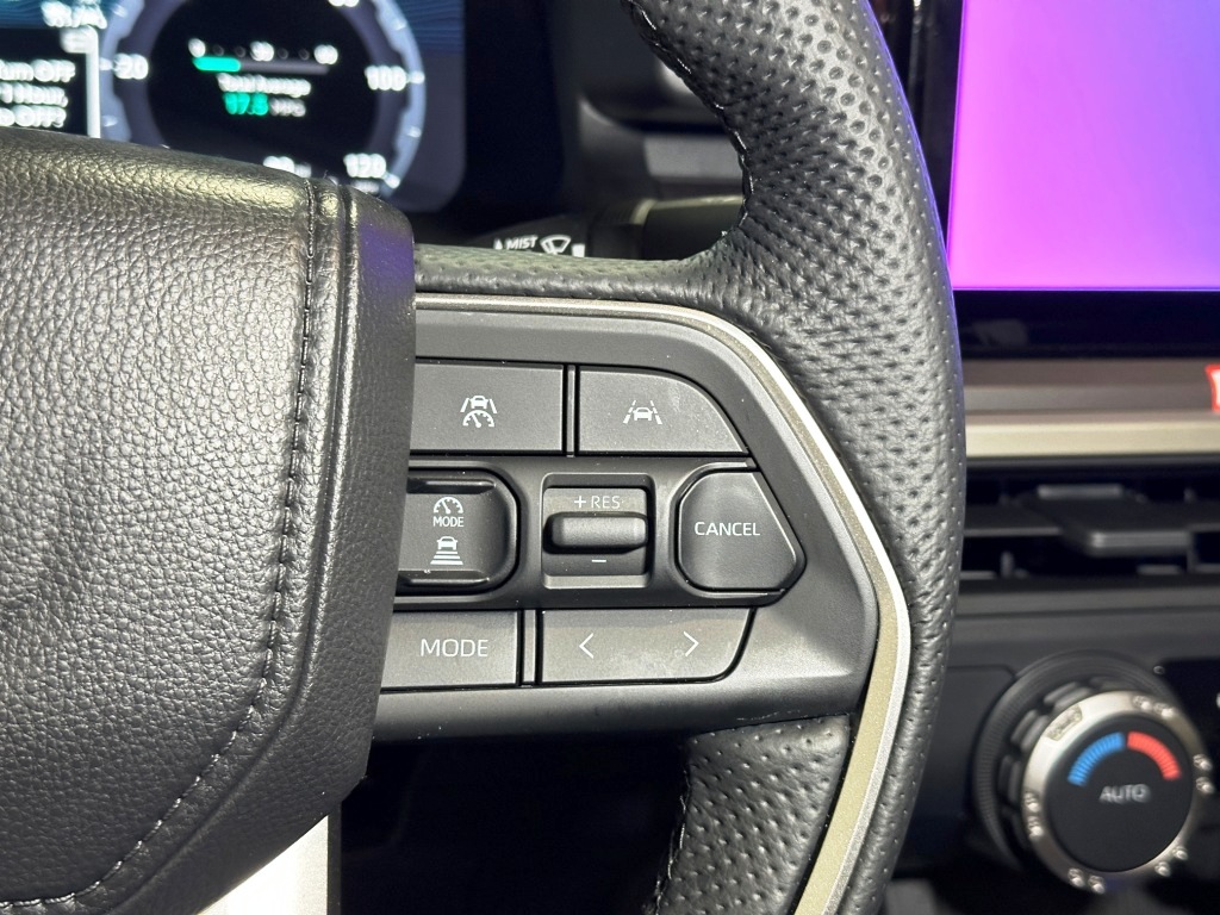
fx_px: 1692
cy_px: 458
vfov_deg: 30.3
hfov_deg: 39.7
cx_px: 610
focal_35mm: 48
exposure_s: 1/40
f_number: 1.78
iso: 400
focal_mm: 6.86
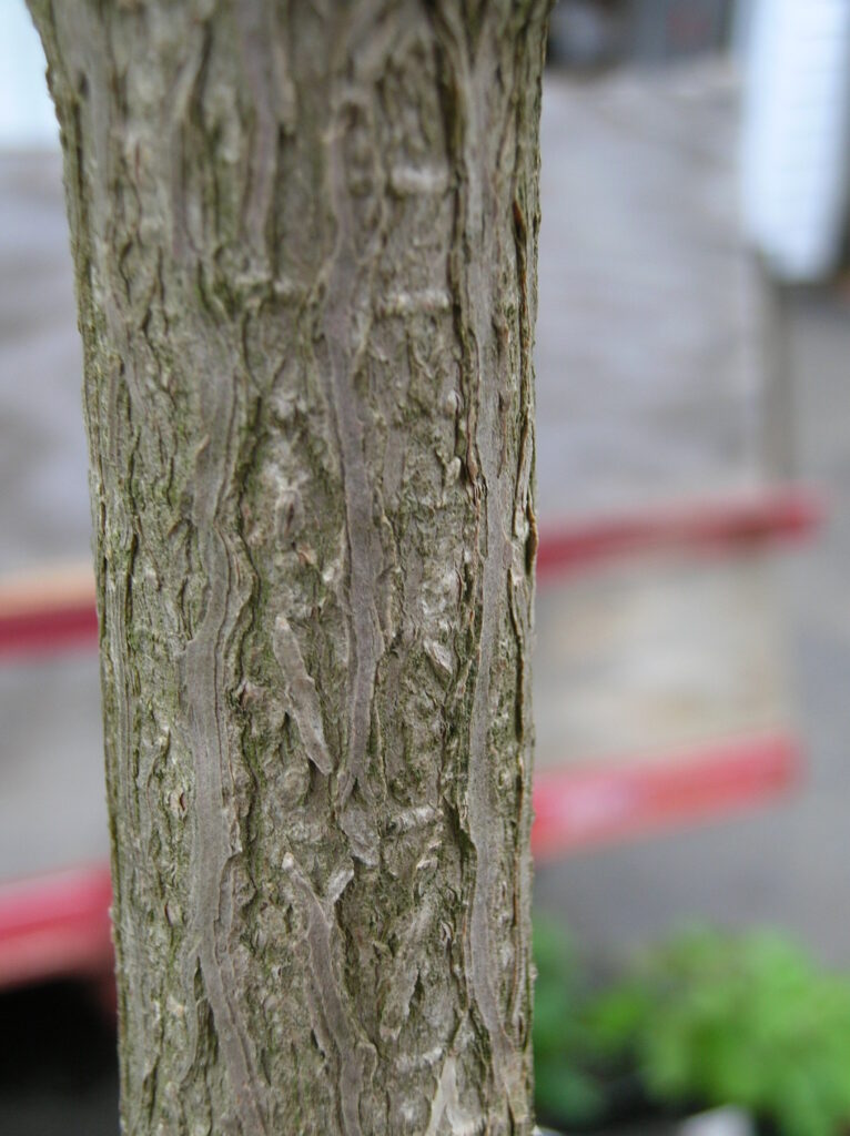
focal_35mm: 58
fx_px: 1902
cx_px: 425
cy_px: 568
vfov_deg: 33.3
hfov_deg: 25.2
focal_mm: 9.6
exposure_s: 1/47.4
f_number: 3.1
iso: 50
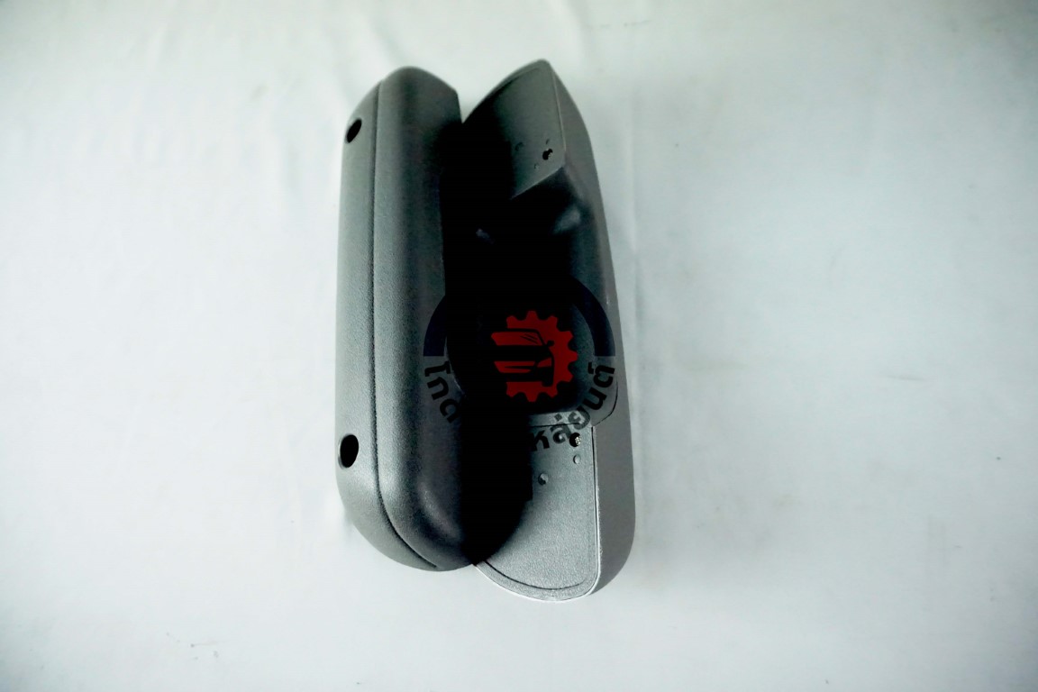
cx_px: 519
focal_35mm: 24
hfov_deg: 73.7
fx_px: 692
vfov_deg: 53.1
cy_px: 346
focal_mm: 16
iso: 10000
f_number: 3.5
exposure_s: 1/800
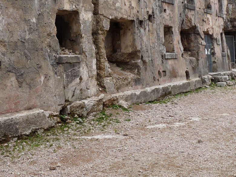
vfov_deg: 28.6
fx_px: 341
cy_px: 42
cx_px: 92
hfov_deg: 38.0
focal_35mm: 50
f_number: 4
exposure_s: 1/160
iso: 100
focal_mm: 4.8
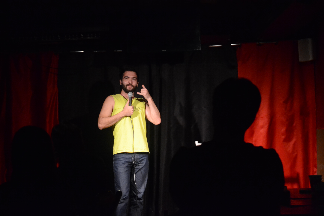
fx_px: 540
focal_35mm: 60
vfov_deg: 22.6
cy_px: 108
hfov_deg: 33.4
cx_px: 162
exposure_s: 1/50
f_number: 5.3
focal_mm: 40
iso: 3200
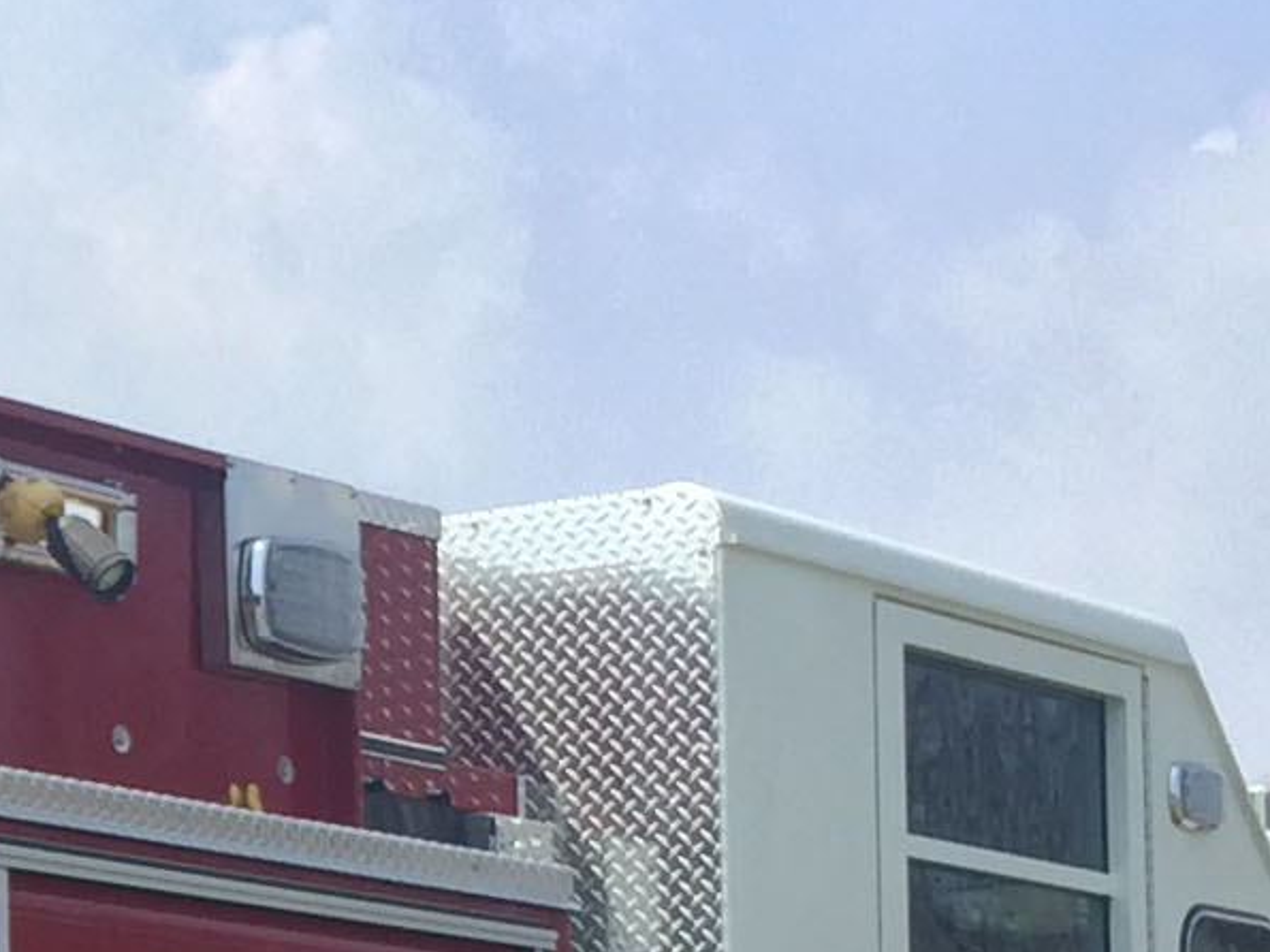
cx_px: -1082
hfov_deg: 11.5
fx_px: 5832
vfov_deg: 9.2
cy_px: 1165
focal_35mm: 159
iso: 32
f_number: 2.2
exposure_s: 1/1130
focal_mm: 4.15
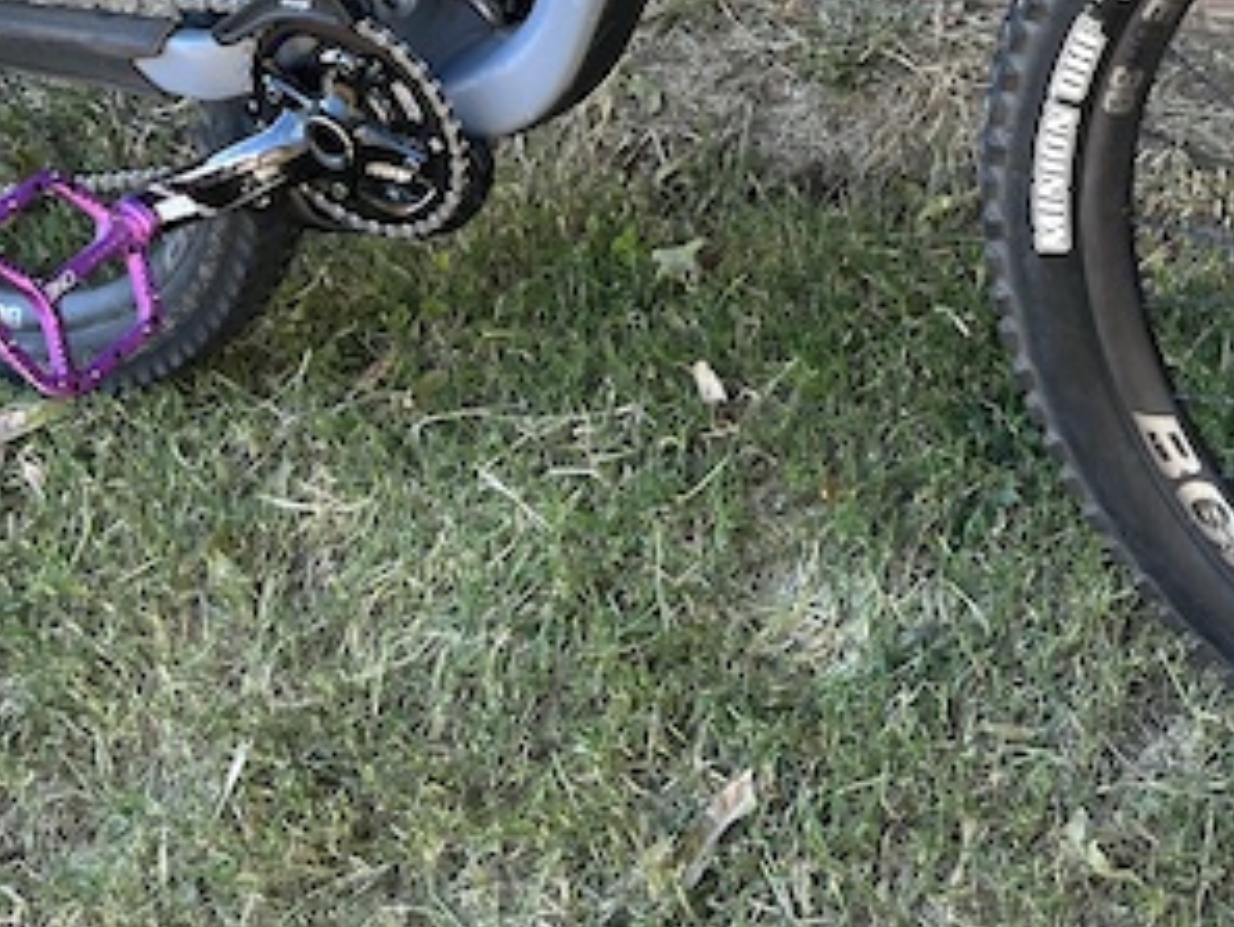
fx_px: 2496
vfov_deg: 19.5
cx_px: 1114
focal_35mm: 70
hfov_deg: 26.8
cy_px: -254
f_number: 1.6
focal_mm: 5.1
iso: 40
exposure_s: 1/121
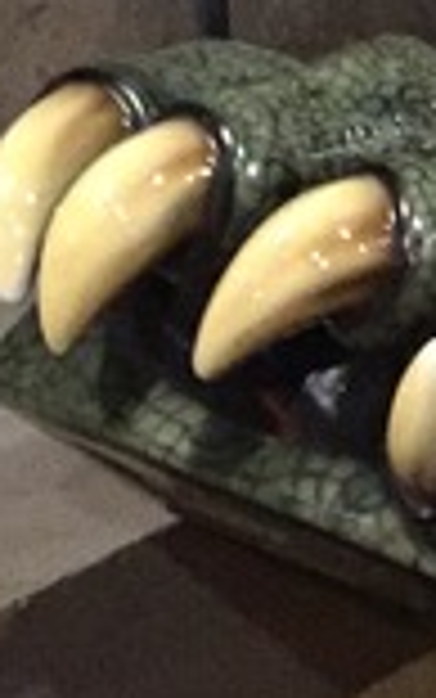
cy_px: 72
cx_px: 1398
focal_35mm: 203
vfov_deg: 10.3
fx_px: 3856
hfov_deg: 5.9
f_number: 2.2
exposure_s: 1/17
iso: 500
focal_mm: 4.15
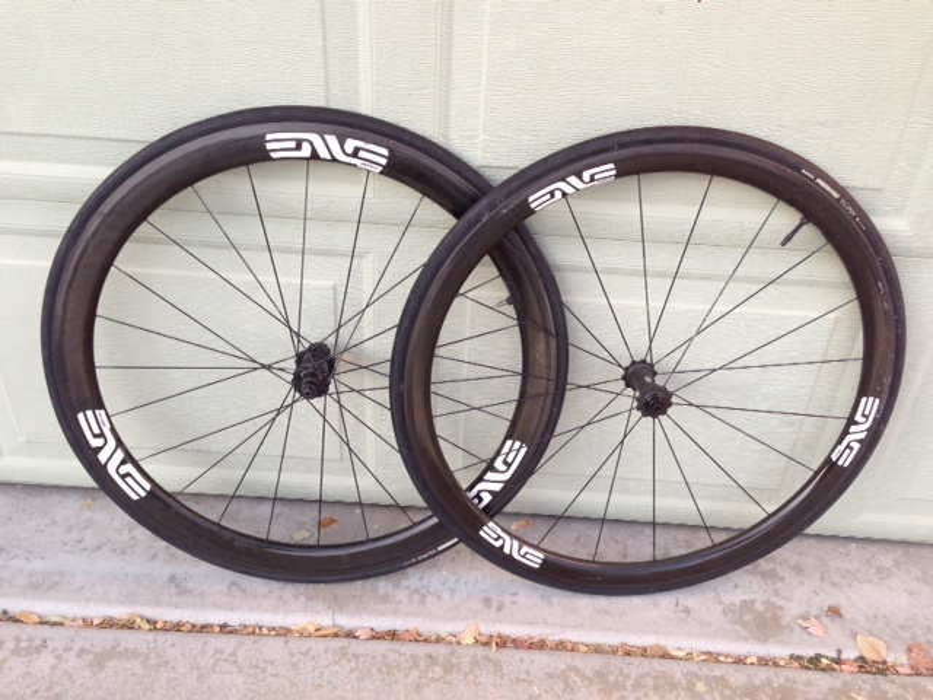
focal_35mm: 33
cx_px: 466
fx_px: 889
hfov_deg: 55.4
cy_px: 350
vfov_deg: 42.9
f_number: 2.4
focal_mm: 4.12
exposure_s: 1/120
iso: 80
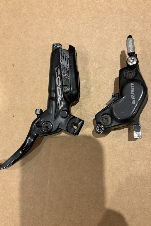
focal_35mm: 28
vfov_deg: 65.5
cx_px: 70
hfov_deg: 46.3
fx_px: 176
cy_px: 111
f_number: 1.6
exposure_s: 1/50
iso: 125
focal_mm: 5.96
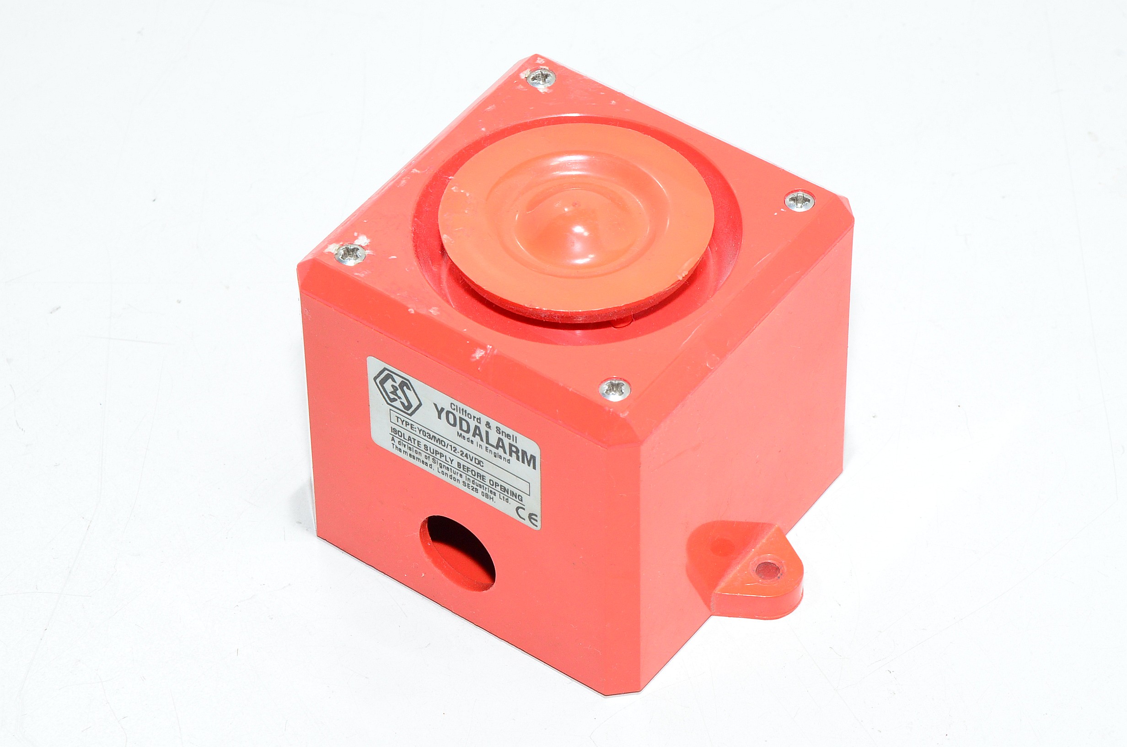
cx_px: 564
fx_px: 4311
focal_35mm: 138
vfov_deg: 9.9
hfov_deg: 14.9
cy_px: 374
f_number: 16
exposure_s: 1/50
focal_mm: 92
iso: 1600
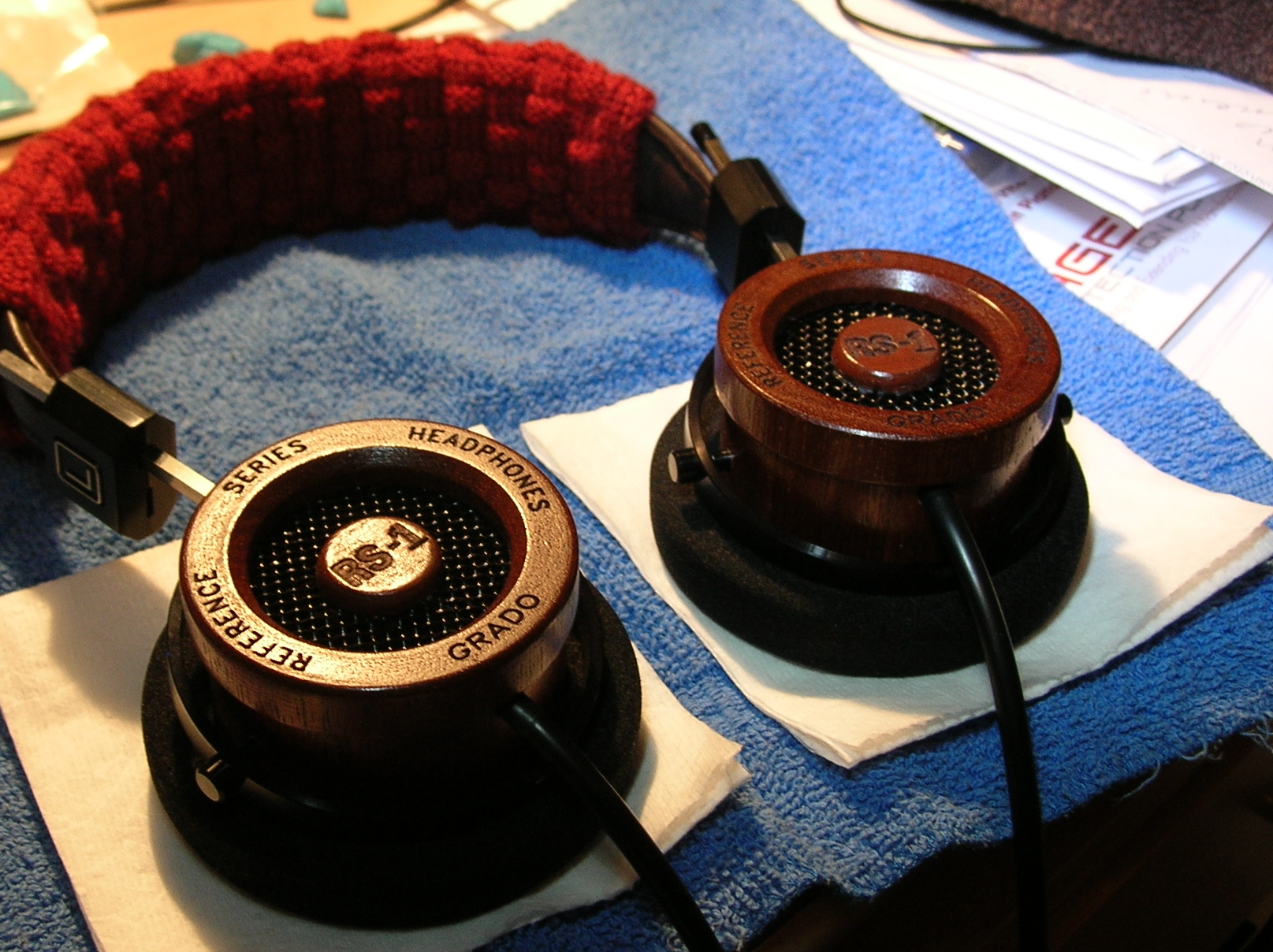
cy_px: 473
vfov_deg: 28.5
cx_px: 576
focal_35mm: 51
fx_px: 1874
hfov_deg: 37.5
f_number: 2.7
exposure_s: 1/17.2
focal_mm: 6
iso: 50
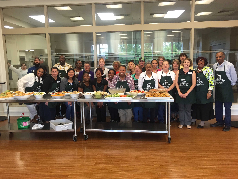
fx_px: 199
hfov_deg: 61.7
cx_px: 119
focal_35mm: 29
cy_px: 90
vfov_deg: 48.2
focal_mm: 4.15
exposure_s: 1/30
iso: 40
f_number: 2.2
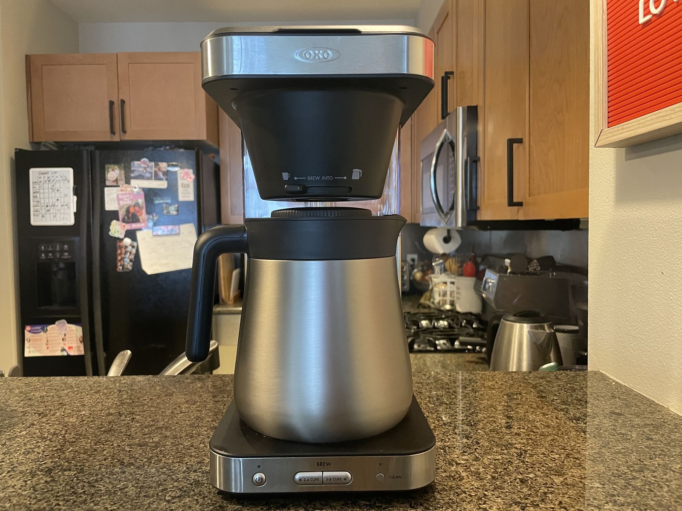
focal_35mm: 26
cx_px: 341
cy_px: 256
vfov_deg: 53.1
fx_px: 512
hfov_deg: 67.3
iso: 320
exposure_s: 1/60
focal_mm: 4.2
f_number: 1.6
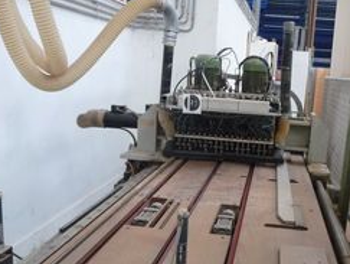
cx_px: 223
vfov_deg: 31.3
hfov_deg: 40.8
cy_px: 182
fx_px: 466
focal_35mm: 46
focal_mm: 4.7
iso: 320
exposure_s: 1/60
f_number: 3.3
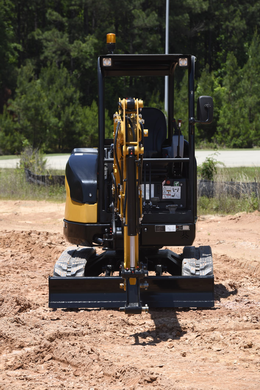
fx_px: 1571
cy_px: 195
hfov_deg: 9.5
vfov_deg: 14.2
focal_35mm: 145
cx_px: 130
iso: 100
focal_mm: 145
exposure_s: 1/160
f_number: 9
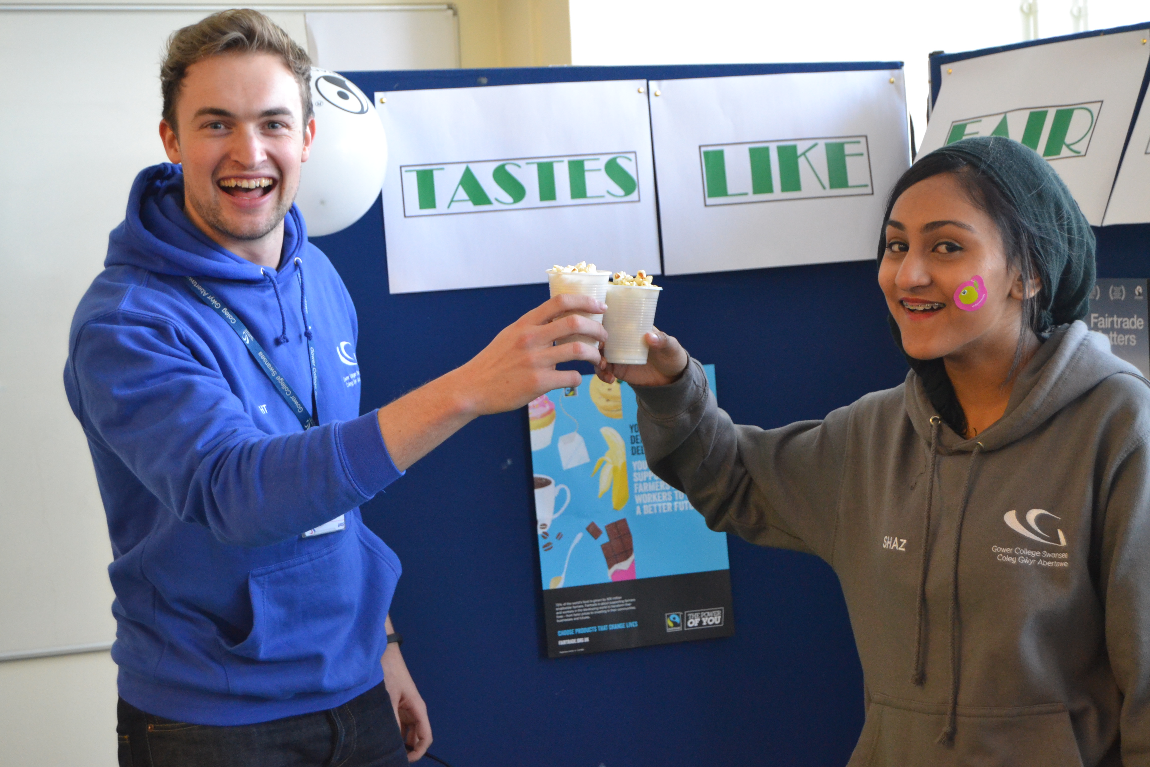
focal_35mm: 63
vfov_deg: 21.6
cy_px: 384
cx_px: 575
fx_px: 2012
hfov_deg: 31.9
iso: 1800
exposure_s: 1/60
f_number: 5
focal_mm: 42
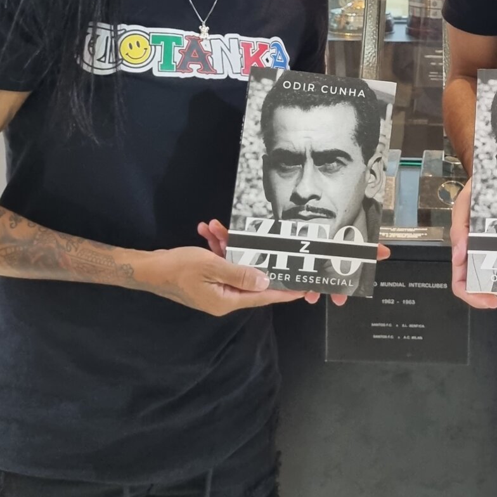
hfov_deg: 27.8
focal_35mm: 60
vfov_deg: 26.8
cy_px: -20
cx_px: 426
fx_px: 975
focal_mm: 5.4
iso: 500
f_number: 1.8
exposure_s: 1/24
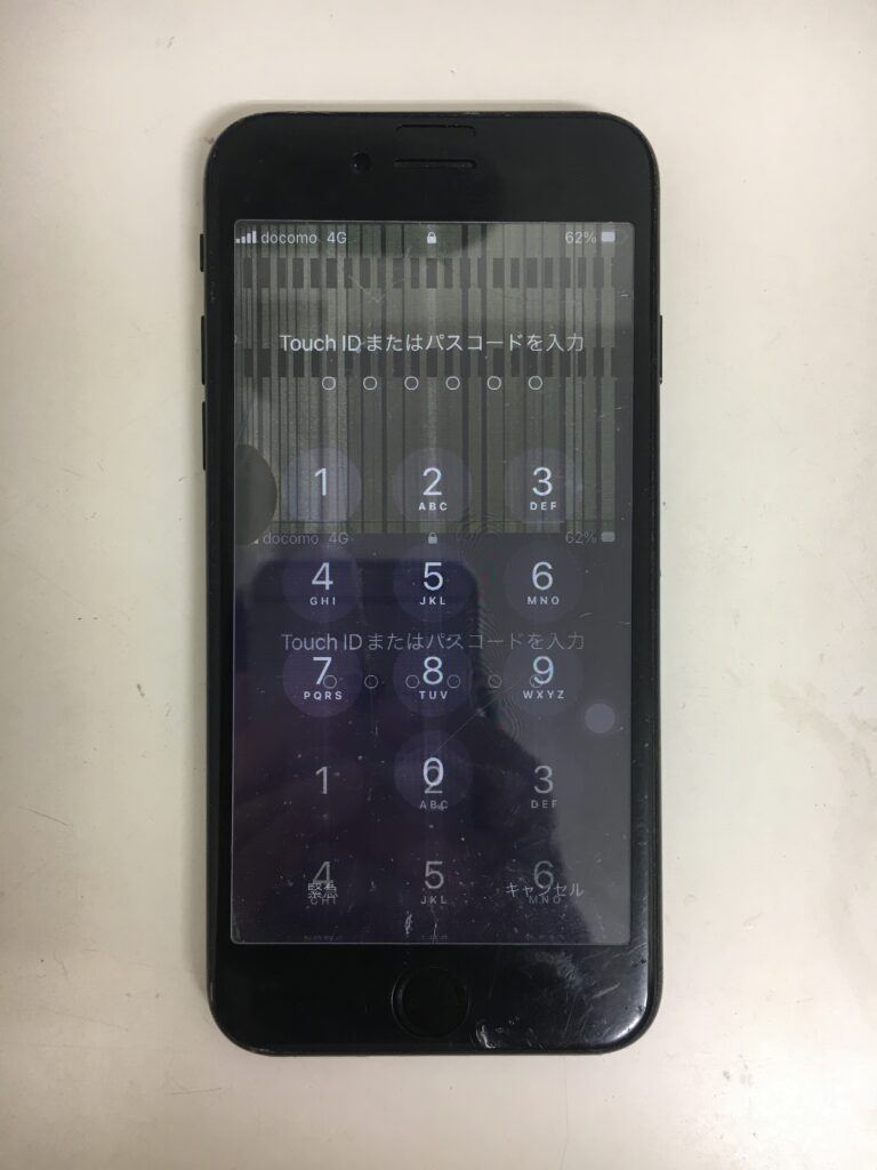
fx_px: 980
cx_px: 438
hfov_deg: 48.2
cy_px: 585
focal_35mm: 29
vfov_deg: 61.7
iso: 64
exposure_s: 1/30
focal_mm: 4.15
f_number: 2.2
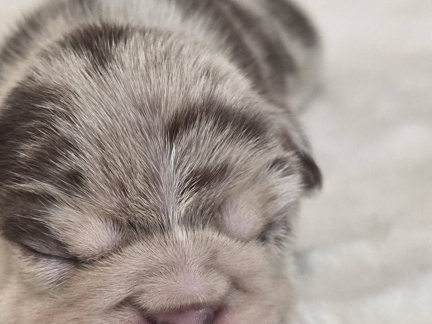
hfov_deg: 51.5
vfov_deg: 40.7
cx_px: 138
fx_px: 437
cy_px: 163
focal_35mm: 35
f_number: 1.7
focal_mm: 6.3
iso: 250
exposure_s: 1/120
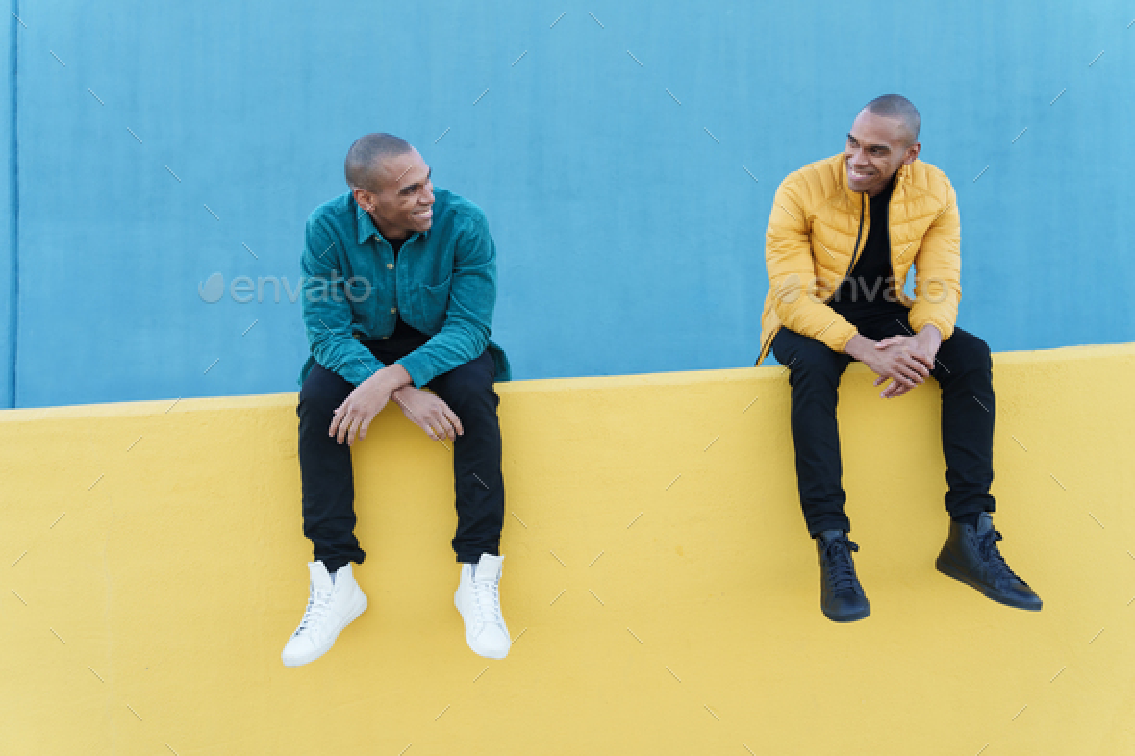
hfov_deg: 63.7
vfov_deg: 44.9
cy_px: 378
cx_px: 568
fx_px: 914
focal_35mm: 29
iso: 400
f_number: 3.2
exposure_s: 1/250
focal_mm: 29
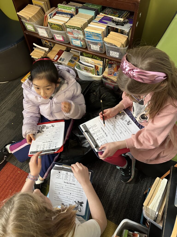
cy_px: 118
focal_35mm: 24
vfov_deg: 71.6
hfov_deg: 56.8
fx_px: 164
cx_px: 88
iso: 320
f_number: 1.78
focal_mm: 6.86
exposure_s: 1/60
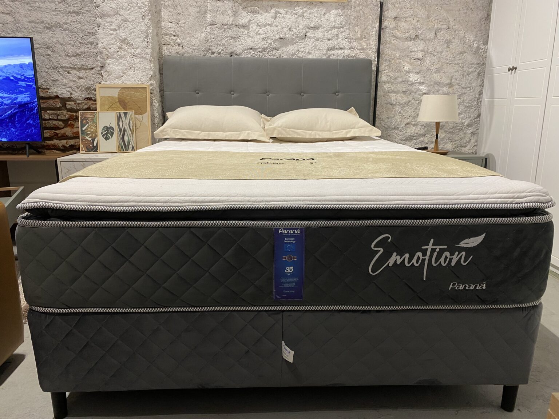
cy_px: 210
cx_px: 280
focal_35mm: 26
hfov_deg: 67.3
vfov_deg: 53.1
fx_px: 420
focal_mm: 4.25
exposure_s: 1/50
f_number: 1.8
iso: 100
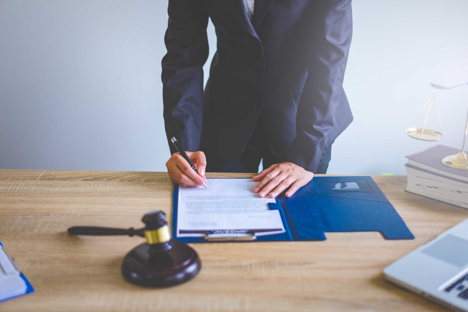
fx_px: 650
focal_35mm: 50
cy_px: 156
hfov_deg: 39.6
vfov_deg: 27.0
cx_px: 234
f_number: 2
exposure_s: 1/250
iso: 200
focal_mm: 50
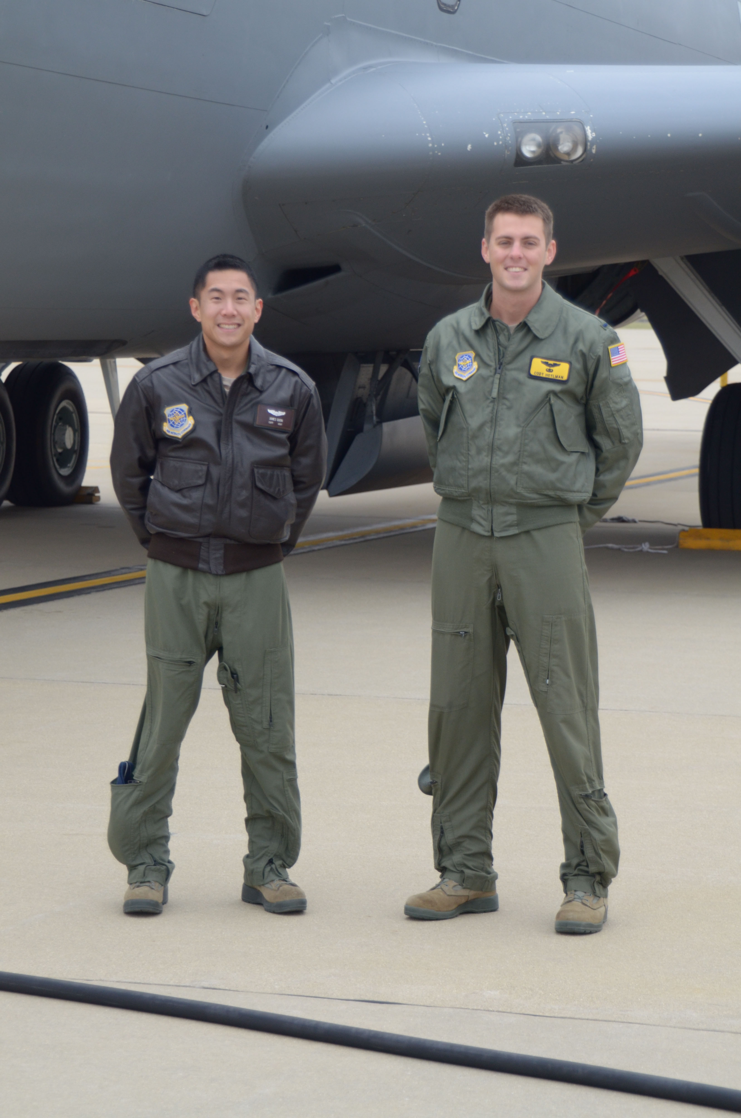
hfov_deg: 12.1
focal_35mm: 112
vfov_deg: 18.2
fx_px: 3489
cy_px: 559
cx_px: 370
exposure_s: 1/400
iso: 500
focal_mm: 75
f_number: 5.3
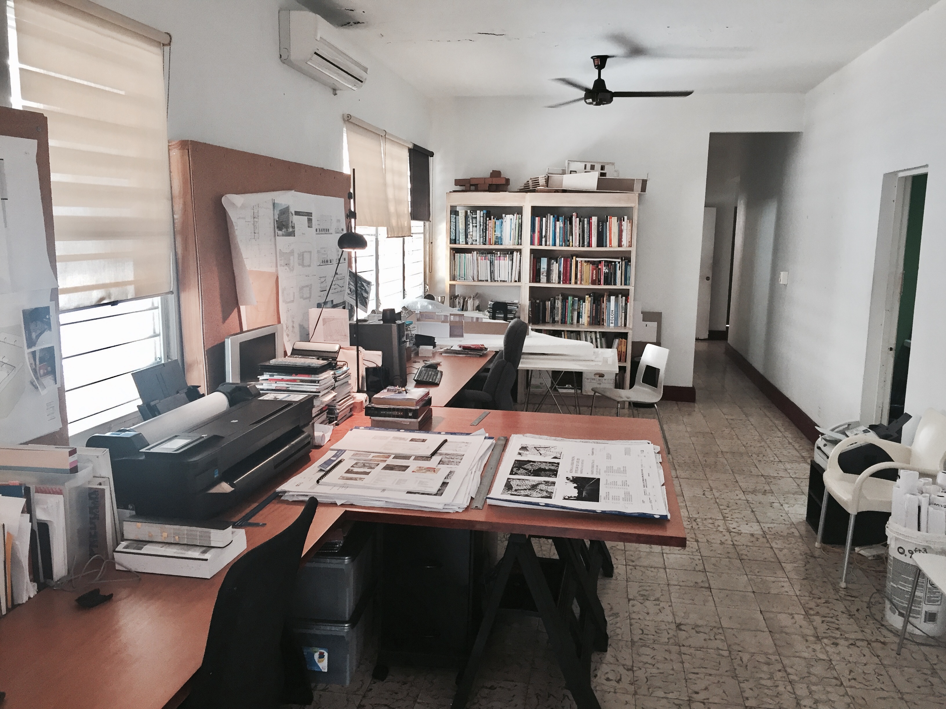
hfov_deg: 61.7
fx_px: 793
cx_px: 473
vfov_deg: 48.2
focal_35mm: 29
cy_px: 354
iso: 40
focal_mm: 4.15
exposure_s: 1/30
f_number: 2.2
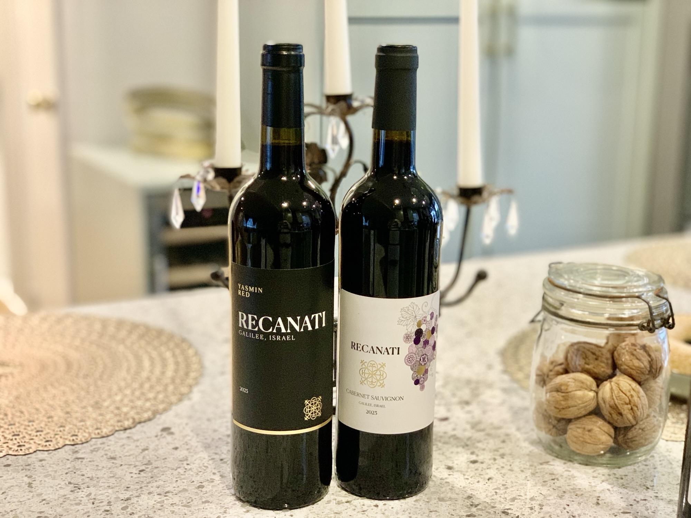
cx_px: 346
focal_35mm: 52
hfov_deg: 36.8
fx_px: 1038
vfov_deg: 28.0
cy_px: 259
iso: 320
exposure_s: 1/40
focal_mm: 6
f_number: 2.4
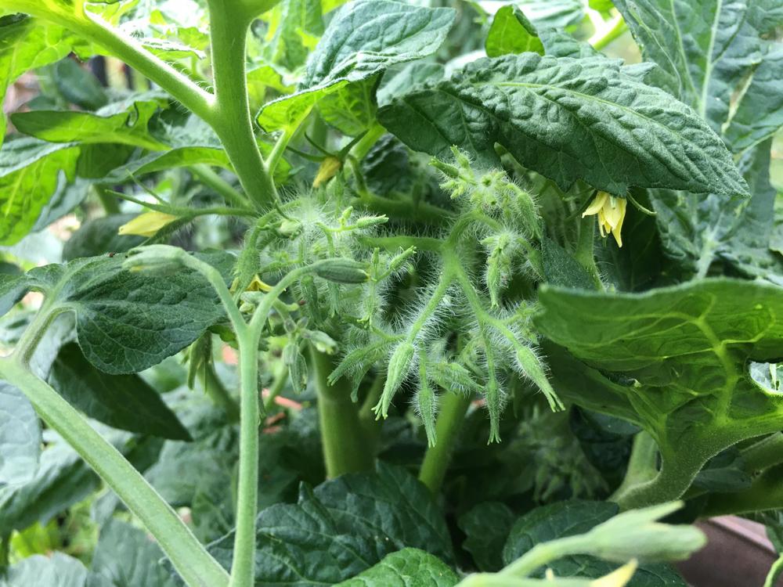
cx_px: 392
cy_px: 294
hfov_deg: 61.7
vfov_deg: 48.2
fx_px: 656
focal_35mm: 29
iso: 25
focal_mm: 4.15
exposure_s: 1/30
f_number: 2.2
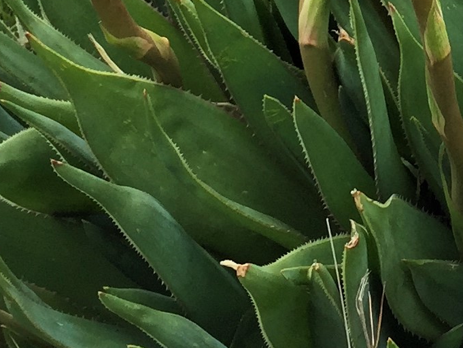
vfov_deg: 11.0
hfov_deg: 14.5
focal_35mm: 128
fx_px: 1712
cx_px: 654
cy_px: -223
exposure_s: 1/1276
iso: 32
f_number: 2.2
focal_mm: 4.15
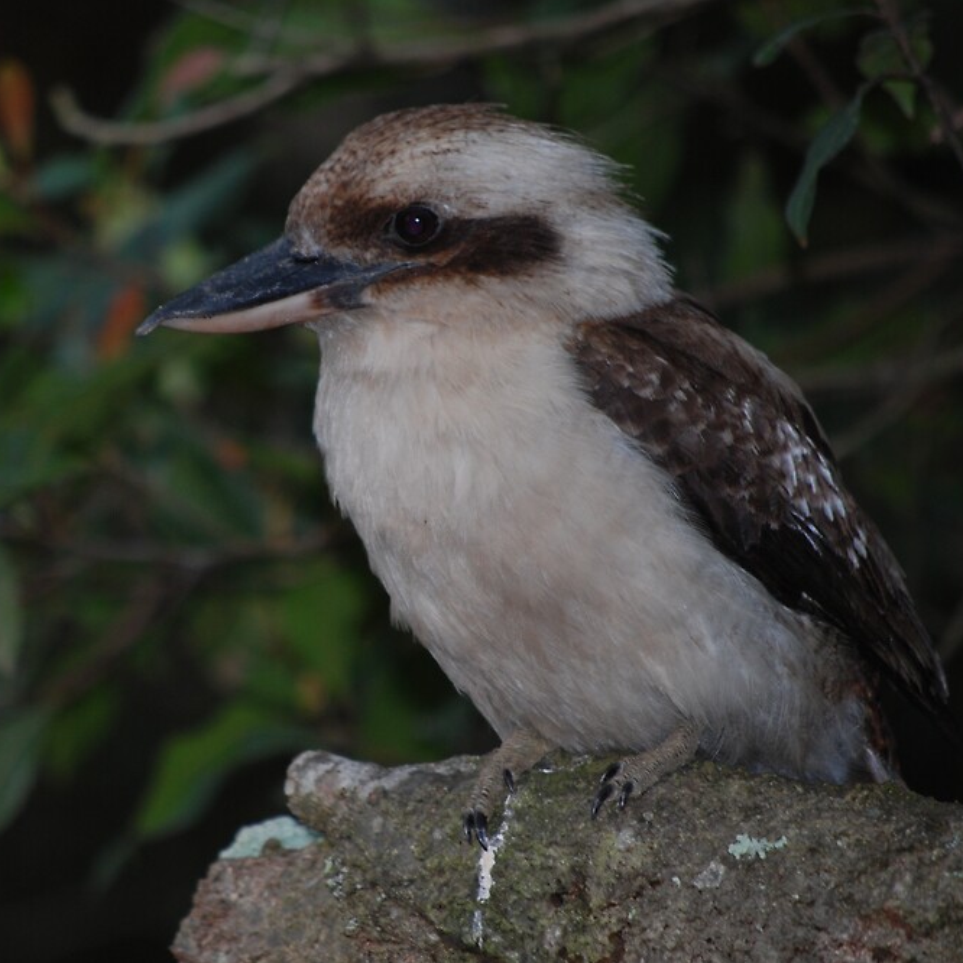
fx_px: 12055
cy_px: 482
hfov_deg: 4.6
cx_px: 265
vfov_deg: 4.6
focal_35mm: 383
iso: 280
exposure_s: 1/60
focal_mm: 200
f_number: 5.6
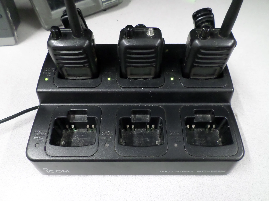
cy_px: 100
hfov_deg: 69.4
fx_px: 194
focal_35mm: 25
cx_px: 134
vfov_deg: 54.9
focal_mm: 4.5
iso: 400
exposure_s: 1/30
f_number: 2.5
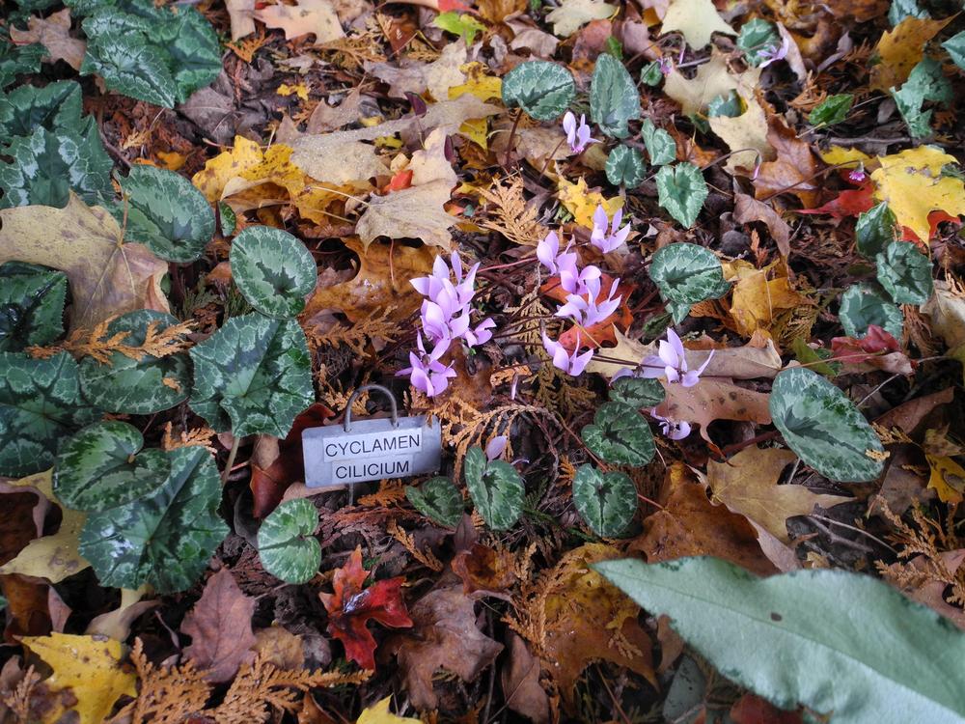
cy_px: 362
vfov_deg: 49.7
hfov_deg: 63.4
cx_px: 482
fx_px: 781
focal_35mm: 28
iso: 100
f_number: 2.8
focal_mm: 6
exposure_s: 1/46
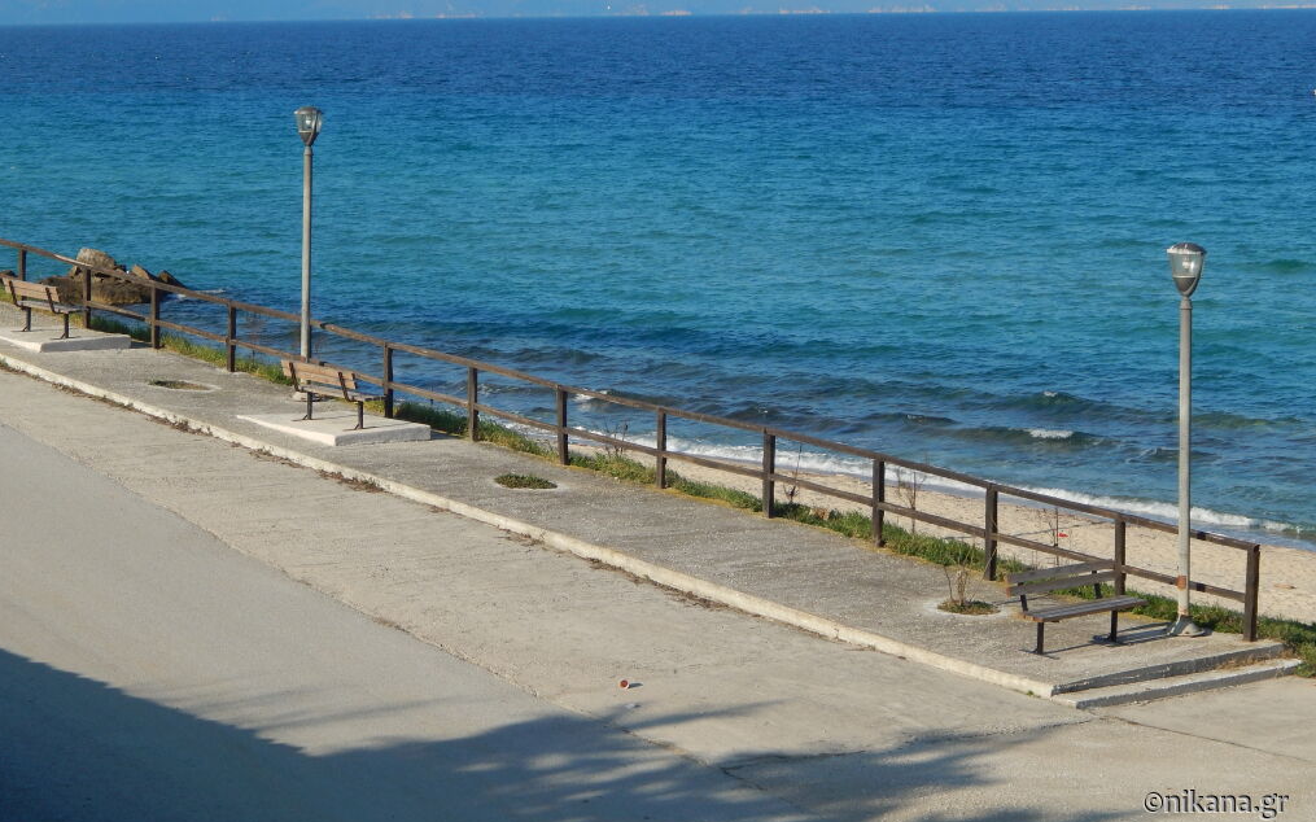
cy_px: 332
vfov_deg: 14.2
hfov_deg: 22.6
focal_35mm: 92
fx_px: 3299
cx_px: 653
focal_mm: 15.3
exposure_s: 1/800
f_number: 4.3
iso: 125
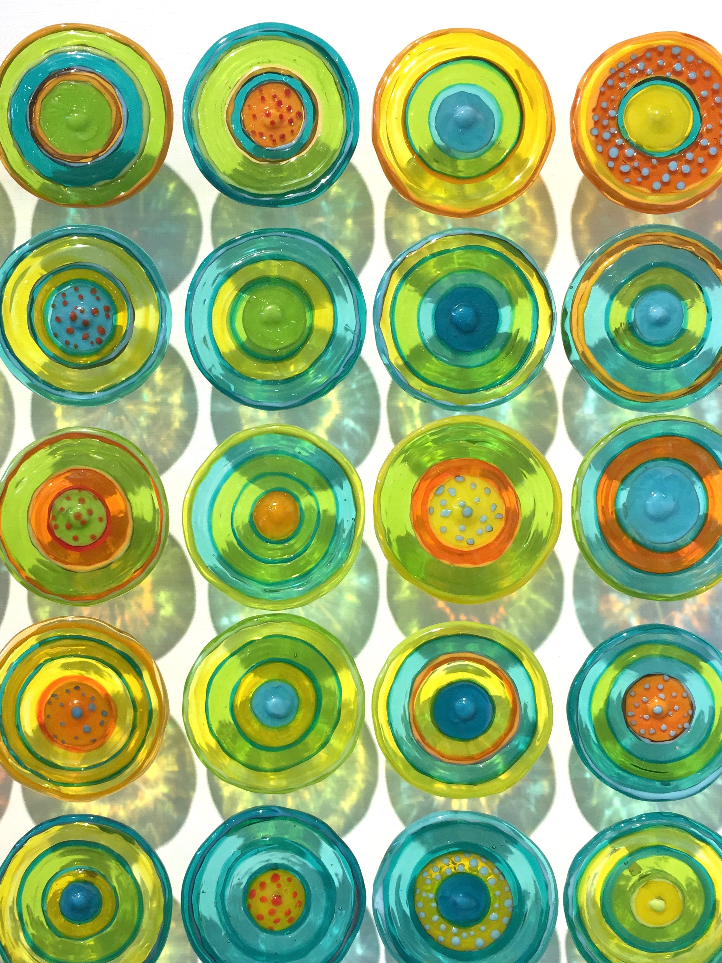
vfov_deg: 46.7
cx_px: 278
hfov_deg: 35.8
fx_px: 1112
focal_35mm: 40
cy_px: 526
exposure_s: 1/100
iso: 40
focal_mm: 4.15
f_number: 2.2
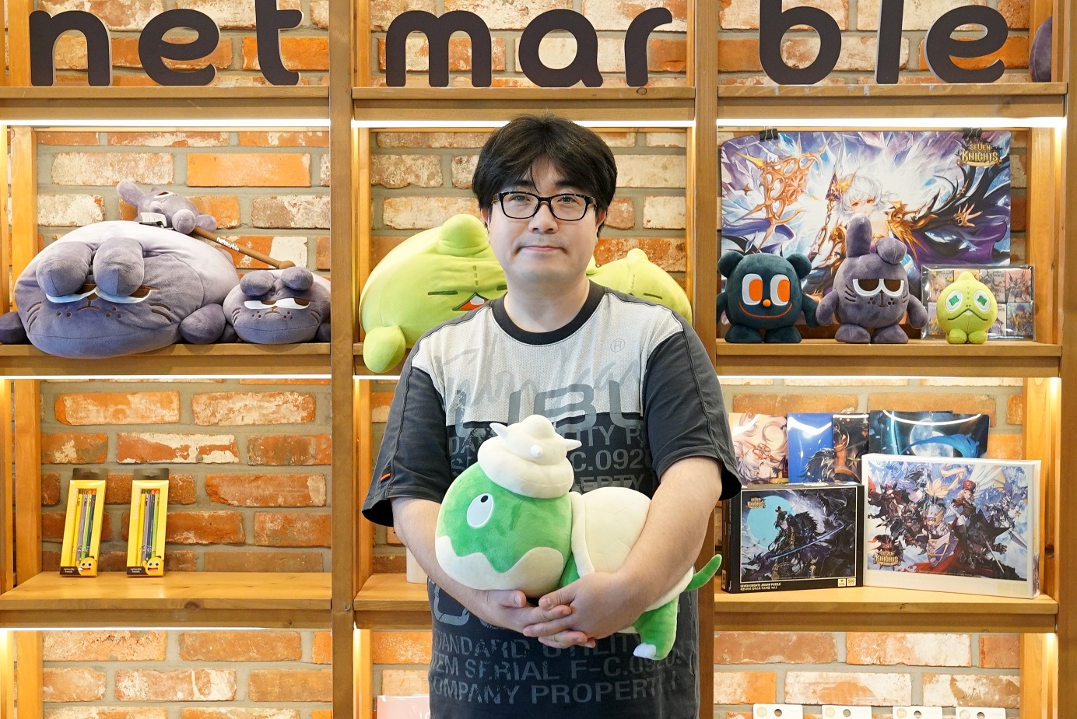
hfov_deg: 33.4
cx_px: 538
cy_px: 360
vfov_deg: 22.6
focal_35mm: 60
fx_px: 1796
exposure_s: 1/160
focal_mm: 40
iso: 2500
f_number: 4
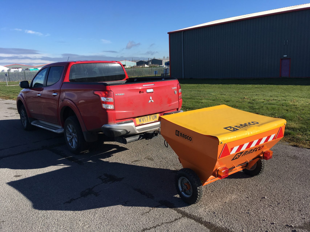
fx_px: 260
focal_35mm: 29
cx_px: 155
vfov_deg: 48.2
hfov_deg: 61.7
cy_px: 116
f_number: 2.2
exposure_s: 1/1603
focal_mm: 4.15
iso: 25
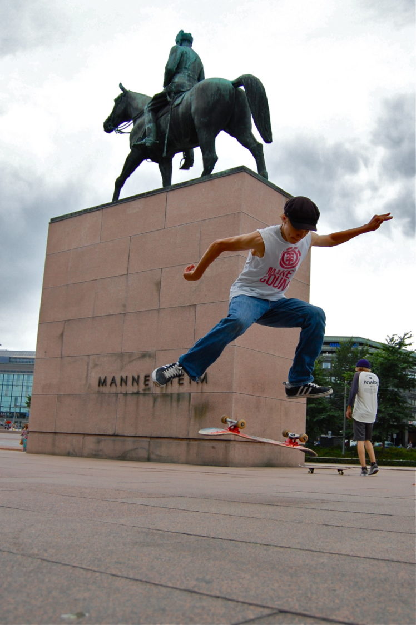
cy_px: 312
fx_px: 573
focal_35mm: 33
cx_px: 208
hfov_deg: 39.9
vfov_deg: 57.3
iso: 400
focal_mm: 22
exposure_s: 1/1000
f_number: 4.5
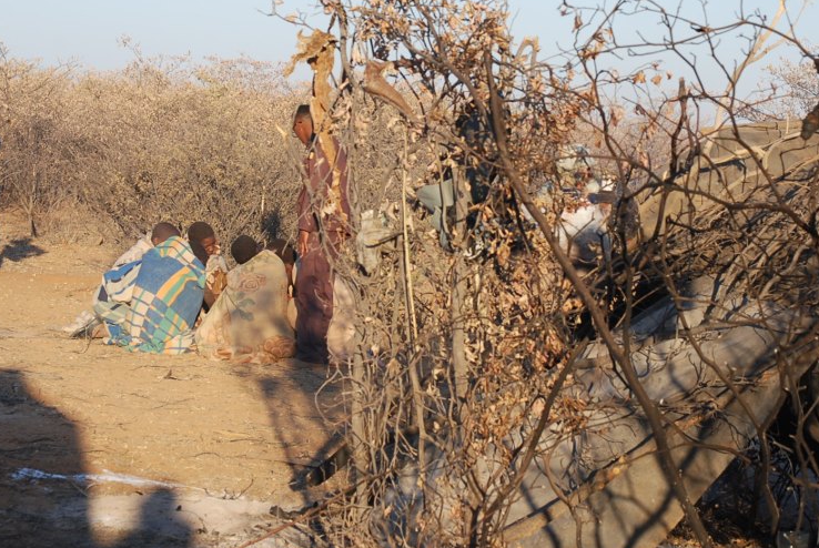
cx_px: 453
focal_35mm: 129
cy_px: 192
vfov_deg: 10.7
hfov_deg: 15.9
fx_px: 2938
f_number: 11
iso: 200
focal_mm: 62
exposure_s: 1/125
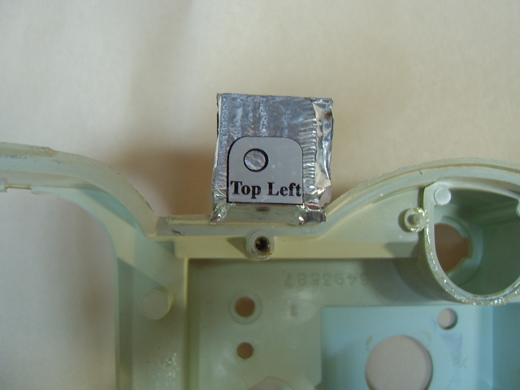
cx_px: 260
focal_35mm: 31
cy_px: 195
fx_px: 466
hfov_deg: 58.4
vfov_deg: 45.4
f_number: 2.7
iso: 100
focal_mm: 8.13
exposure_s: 1/9
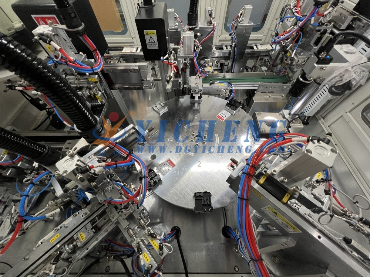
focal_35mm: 13
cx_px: 185
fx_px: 139
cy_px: 138
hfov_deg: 106.2
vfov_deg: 89.9
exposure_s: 1/100
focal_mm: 1.57
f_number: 1.8
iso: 160
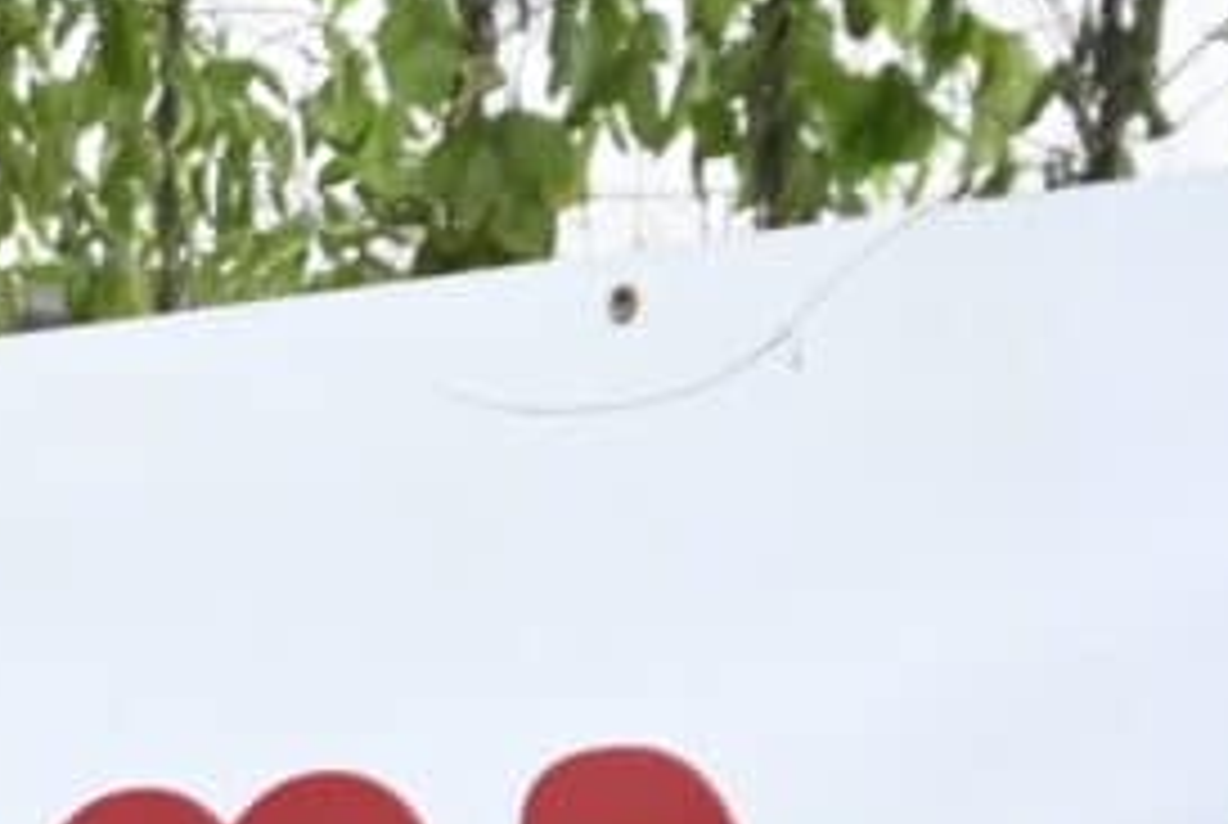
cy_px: 2083
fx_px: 11514
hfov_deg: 5.5
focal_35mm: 337
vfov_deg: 4.0
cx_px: -3167
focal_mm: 45
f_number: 6
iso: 2000
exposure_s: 1/2500
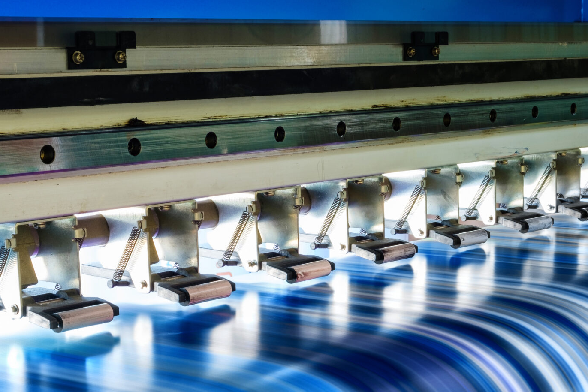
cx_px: 410
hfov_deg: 24.0
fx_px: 1372
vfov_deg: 16.1
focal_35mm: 84
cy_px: 320
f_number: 13
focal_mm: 30.2
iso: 100
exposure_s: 2
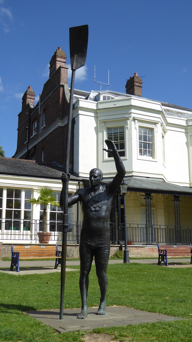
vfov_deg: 49.4
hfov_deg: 29.0
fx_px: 371
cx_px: 87
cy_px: 173
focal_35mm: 41
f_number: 3.7
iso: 100
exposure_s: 1/1000
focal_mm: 6.7
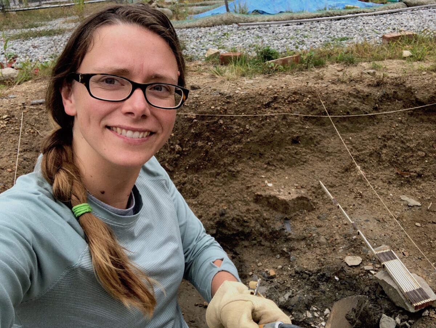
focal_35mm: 32
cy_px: 164
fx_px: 403
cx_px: 218
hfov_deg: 56.8
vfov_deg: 44.2
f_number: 2.2
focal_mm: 2.87
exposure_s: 1/209
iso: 20
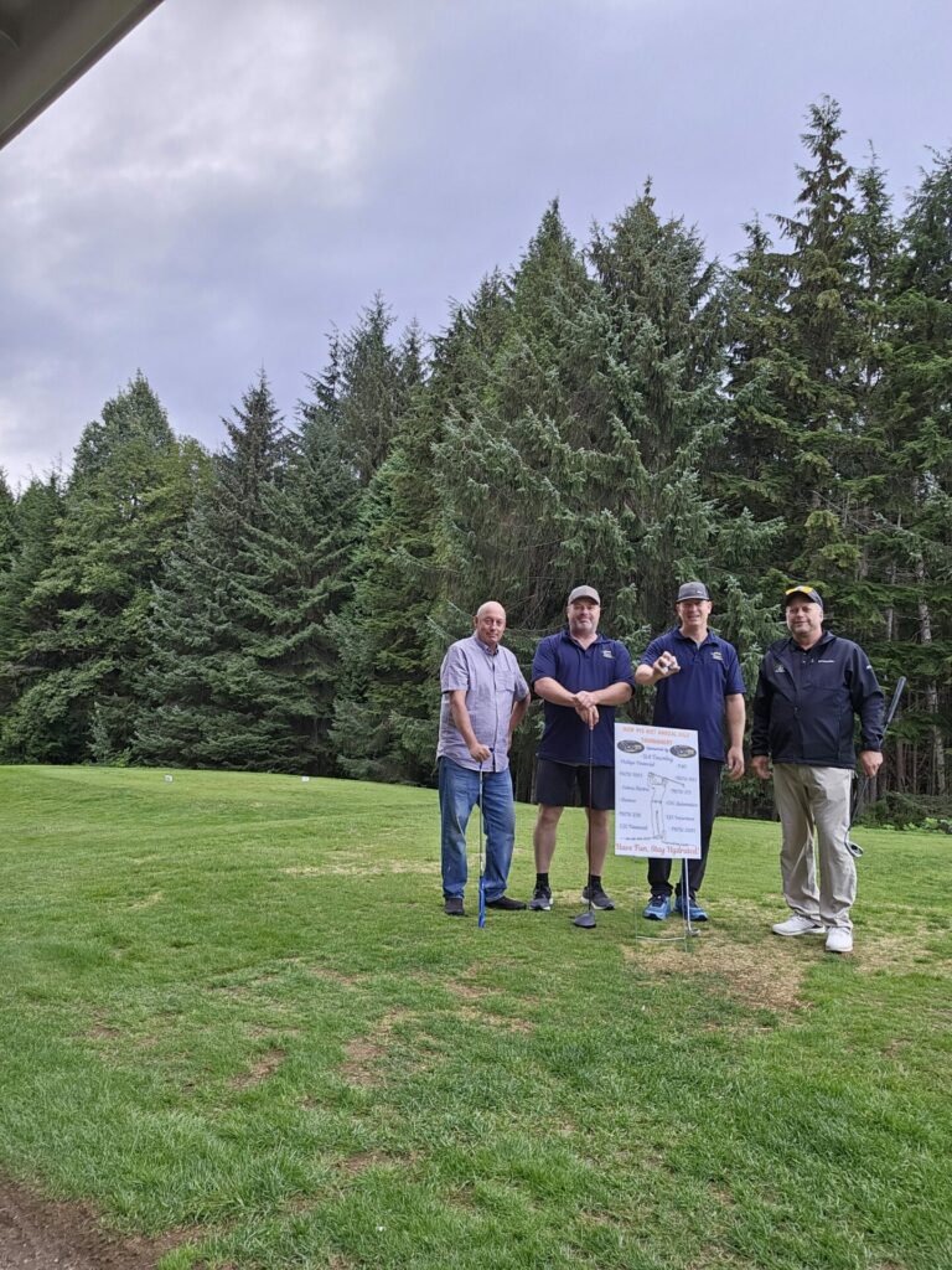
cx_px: 476
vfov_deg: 69.4
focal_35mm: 25
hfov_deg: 54.9
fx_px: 917
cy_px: 635
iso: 50
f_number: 2.2
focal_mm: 3.3
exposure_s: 1/120
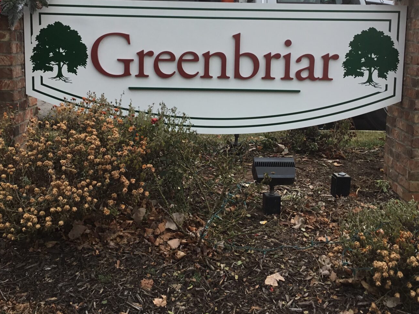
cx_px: 210
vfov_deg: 29.5
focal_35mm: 49
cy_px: 112
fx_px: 593
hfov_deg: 38.9
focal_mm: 3.3
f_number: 2.4
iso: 25
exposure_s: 1/409
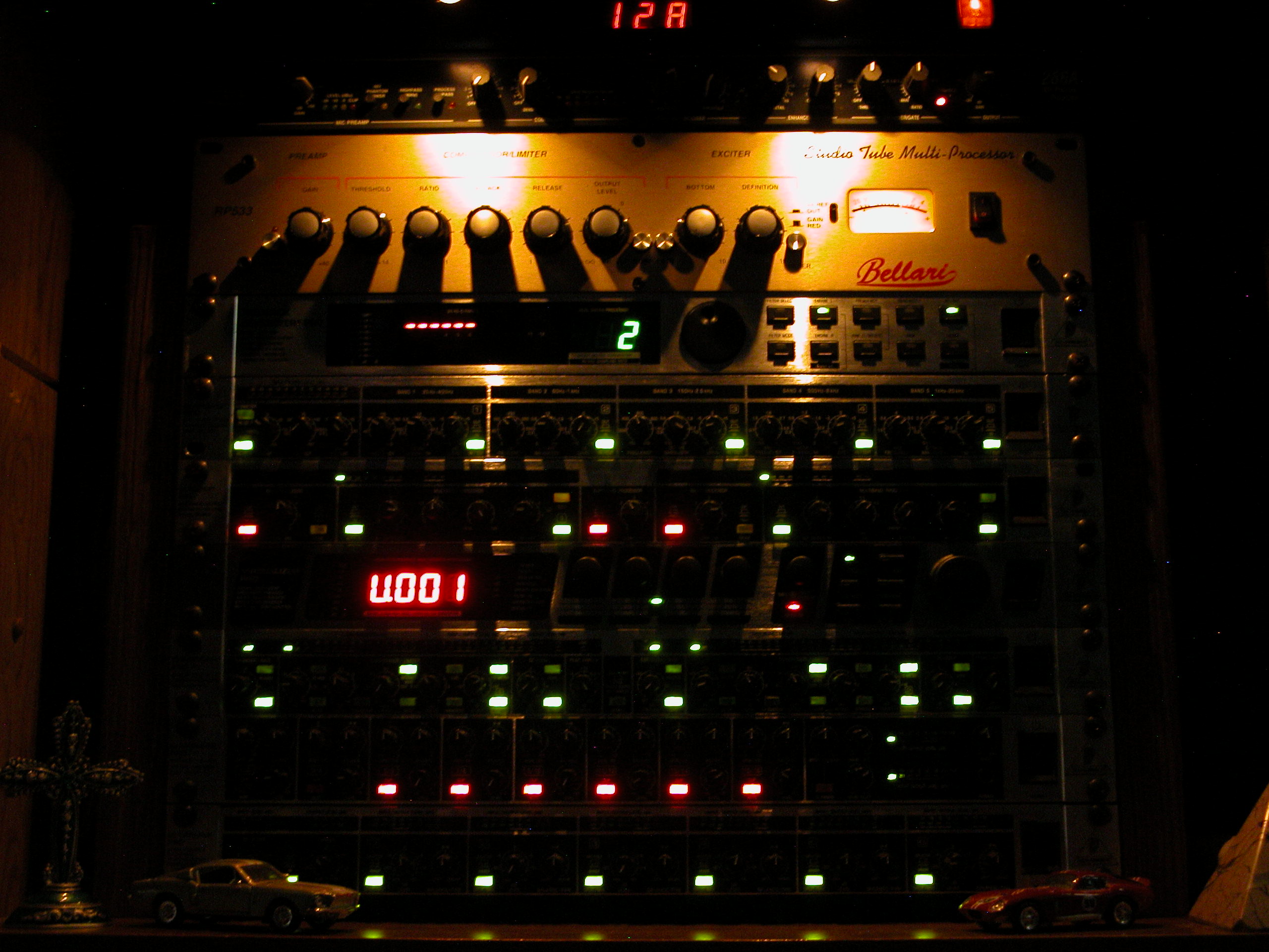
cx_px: 634
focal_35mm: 50
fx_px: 1833
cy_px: 476
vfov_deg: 29.1
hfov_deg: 38.2
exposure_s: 1/3
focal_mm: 12.7
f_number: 3
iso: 400
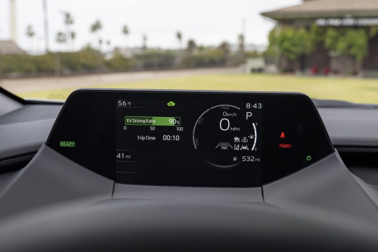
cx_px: 173
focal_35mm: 43
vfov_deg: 31.1
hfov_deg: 45.4
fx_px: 451
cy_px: 102
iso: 200
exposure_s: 1/50
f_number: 5.6
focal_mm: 36
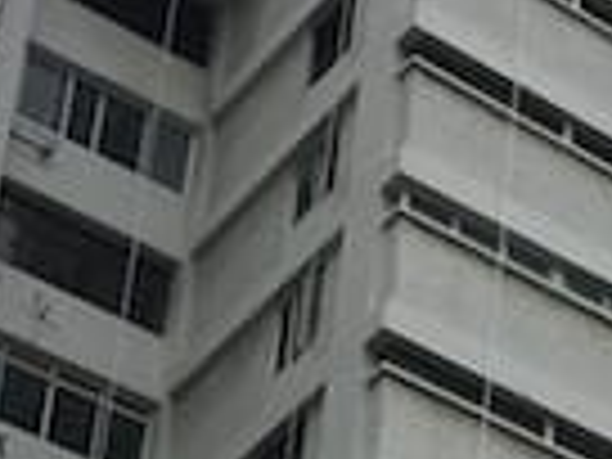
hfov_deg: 10.7
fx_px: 3006
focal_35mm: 170
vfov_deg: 8.5
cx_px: 1197
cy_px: 770
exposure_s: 1/1876
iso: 25
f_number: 2.2
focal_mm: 4.15
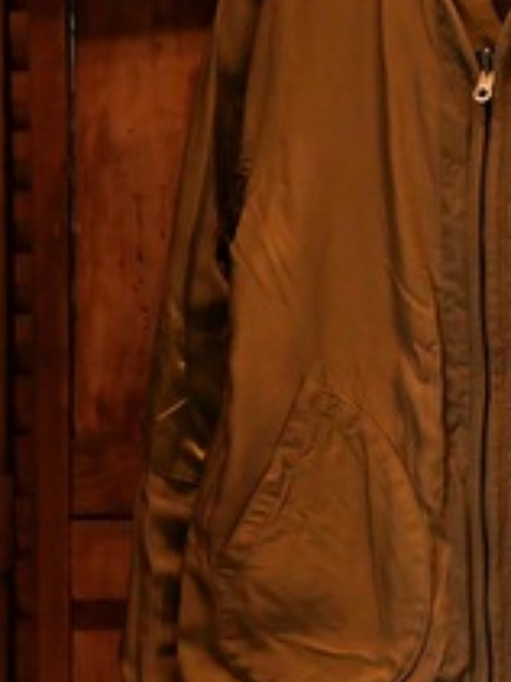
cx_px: 712
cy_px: 380
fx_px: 4670
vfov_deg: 8.4
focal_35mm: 237
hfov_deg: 6.2
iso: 1600
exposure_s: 1/125
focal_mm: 34
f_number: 2.8
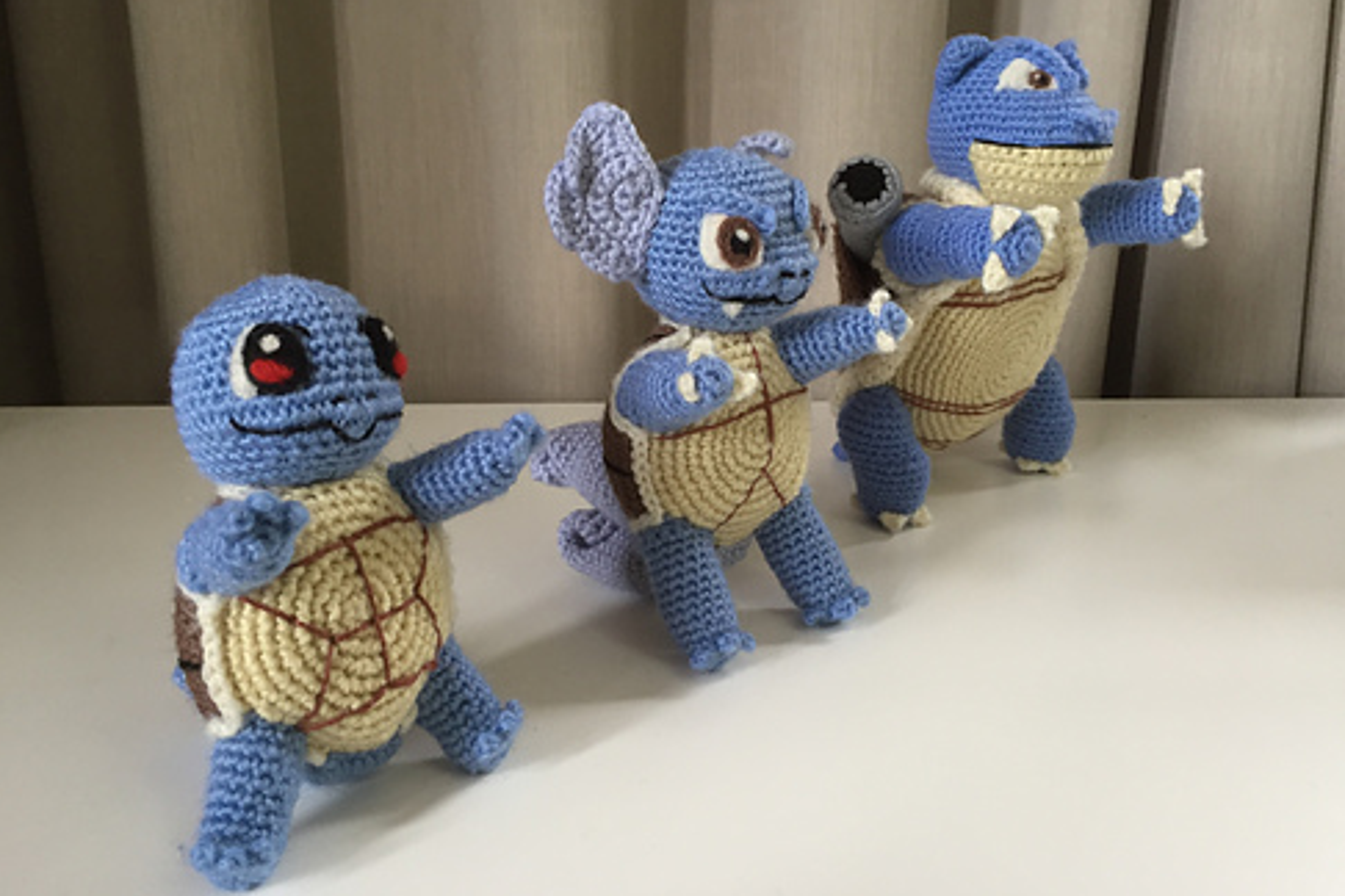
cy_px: 422
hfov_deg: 60.3
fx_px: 1158
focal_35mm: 31
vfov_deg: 42.3
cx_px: 670
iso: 100
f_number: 2.2
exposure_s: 1/33
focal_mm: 4.15
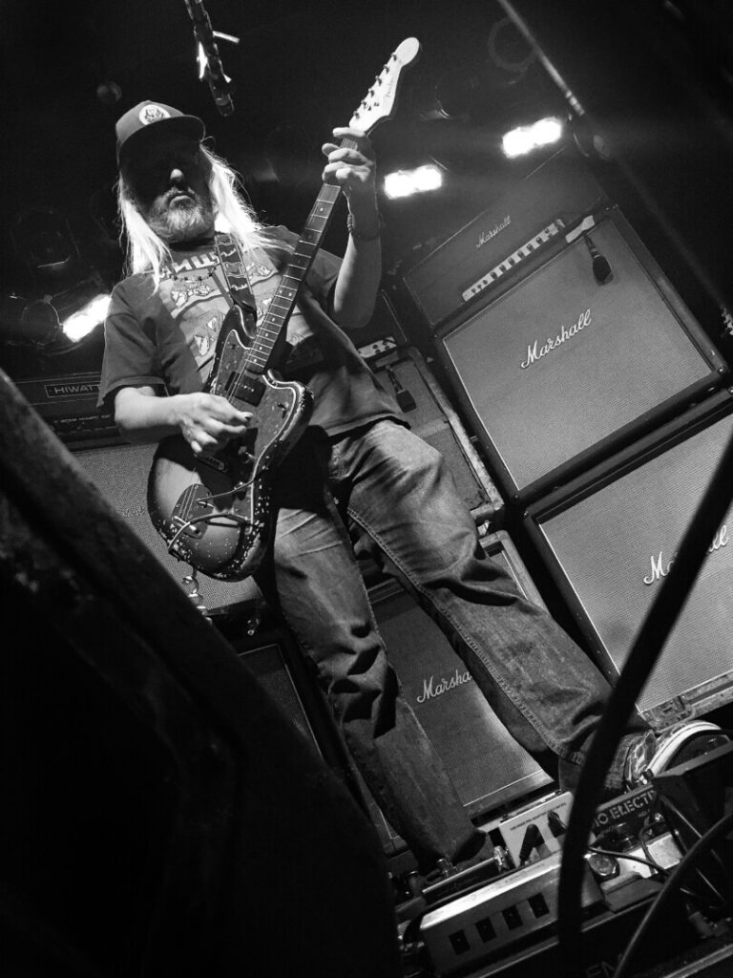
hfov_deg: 48.2
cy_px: 489
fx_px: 819
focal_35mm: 29
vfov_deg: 61.7
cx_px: 366
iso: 200
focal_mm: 4.15
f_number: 2.2
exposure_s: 1/30
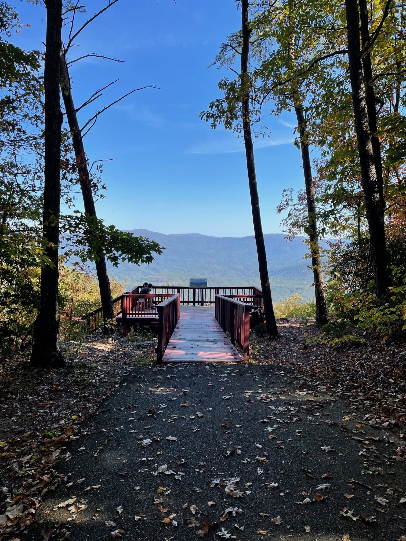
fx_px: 407
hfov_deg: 53.1
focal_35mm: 26
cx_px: 203
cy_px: 270
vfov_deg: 67.3
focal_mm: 4.2
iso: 32
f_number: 1.6
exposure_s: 1/1092
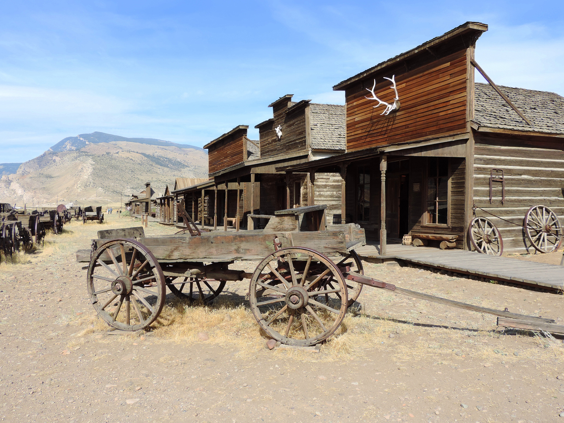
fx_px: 489
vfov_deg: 46.8
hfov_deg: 60.0
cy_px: 212
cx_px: 282
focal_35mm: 30
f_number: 3.1
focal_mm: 5.3
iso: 80
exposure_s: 1/640
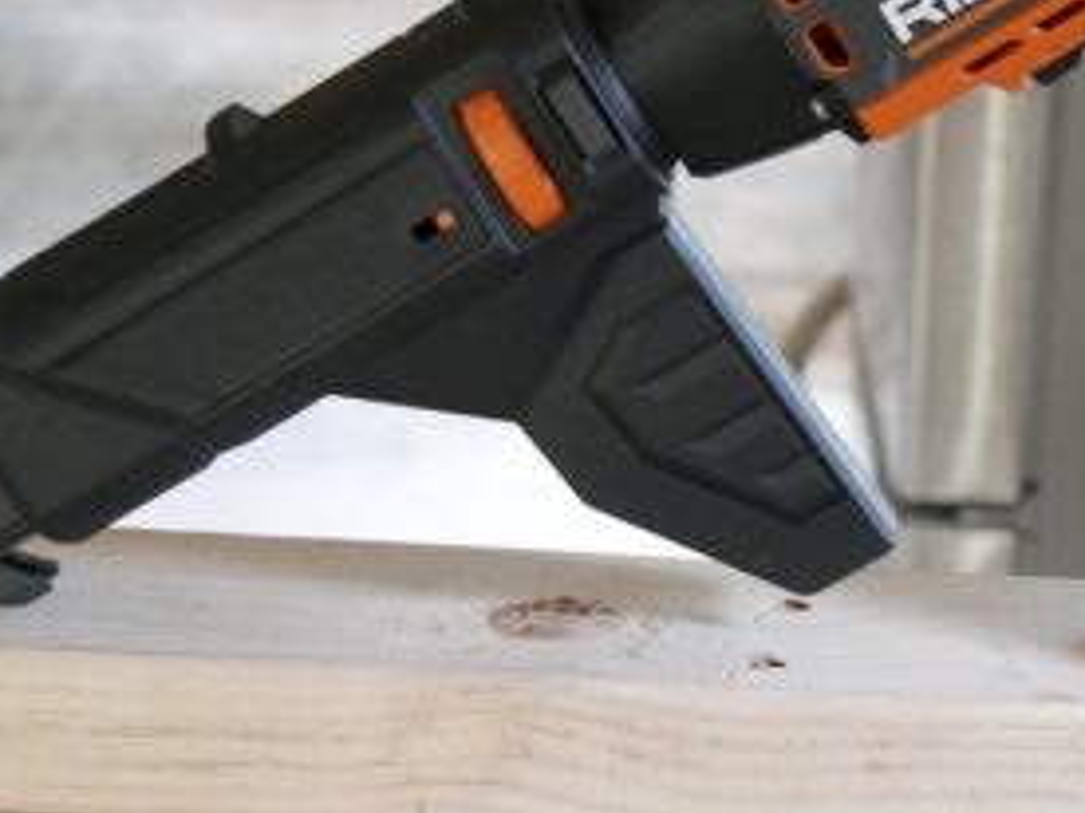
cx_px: 817
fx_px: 3572
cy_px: 288
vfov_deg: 13.0
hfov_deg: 17.2
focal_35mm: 114
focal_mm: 28
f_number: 4.3
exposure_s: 1/50
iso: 3200
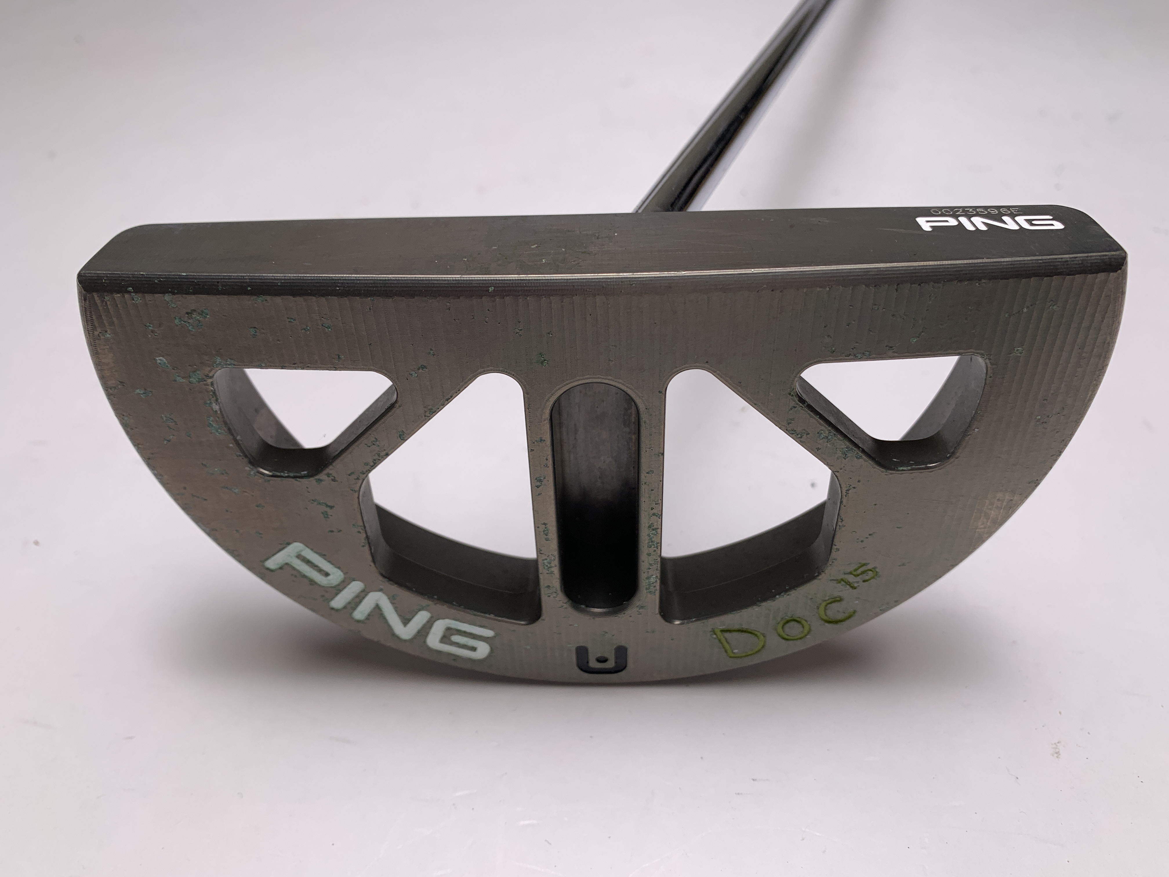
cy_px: 438
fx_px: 878
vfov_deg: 53.1
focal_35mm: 26
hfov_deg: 67.3
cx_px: 584
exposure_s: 1/570
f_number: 1.8
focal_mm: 4.25
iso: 25
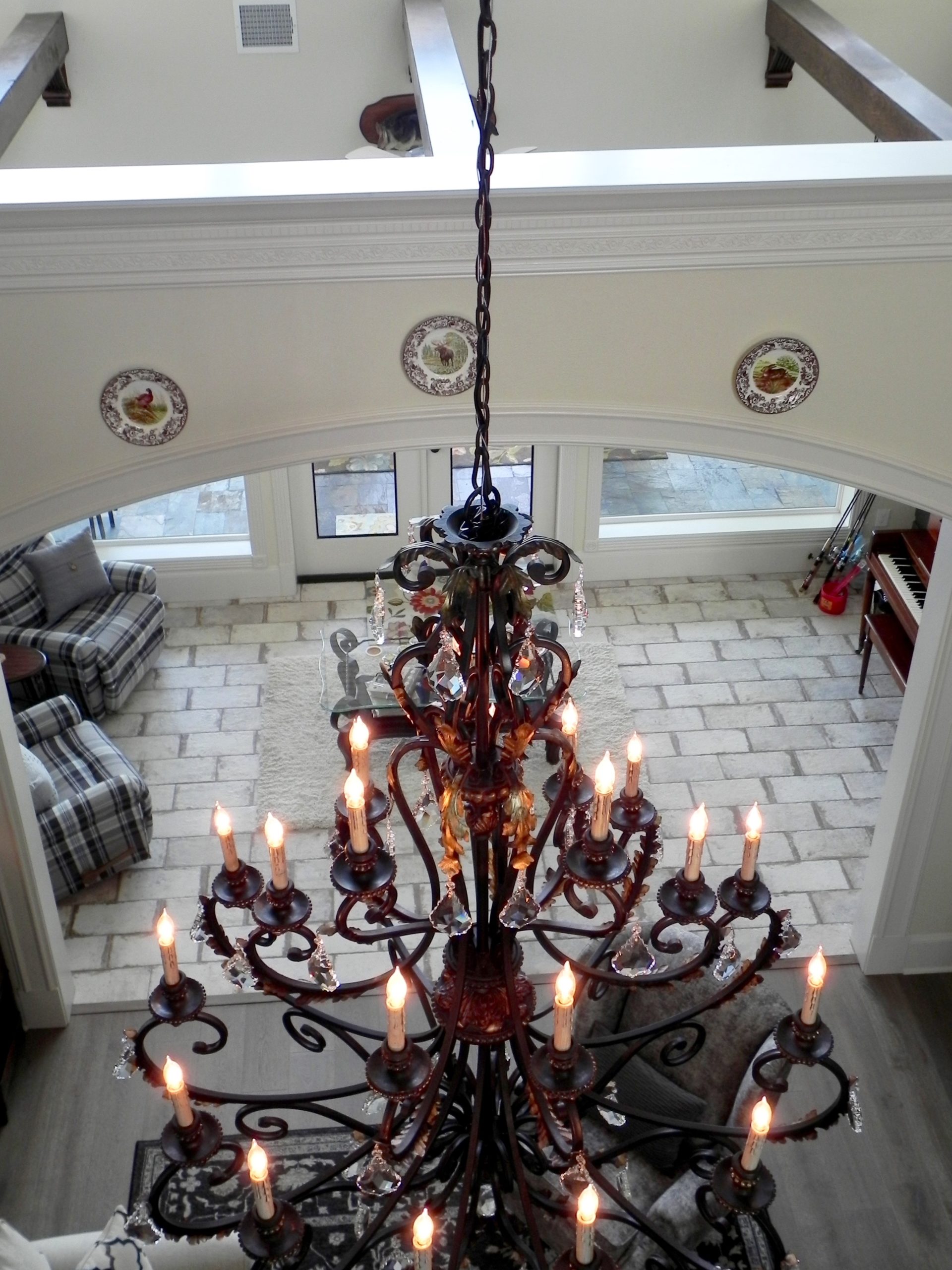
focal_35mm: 37
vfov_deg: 50.1
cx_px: 476
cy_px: 635
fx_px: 1357
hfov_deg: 38.7
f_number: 3.2
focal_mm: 6.6
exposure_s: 1/71.2
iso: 160
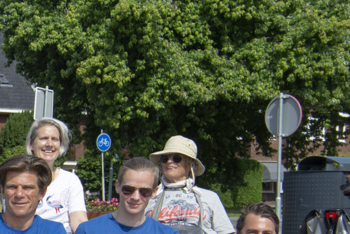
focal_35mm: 134
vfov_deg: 10.1
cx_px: -206
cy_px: 267
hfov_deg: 14.1
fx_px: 1303
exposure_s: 1/500
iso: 400
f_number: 11
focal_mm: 38
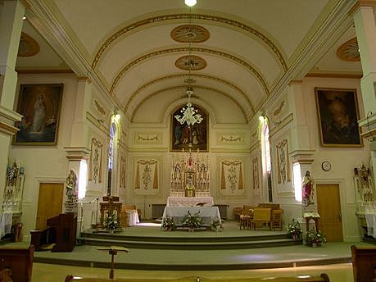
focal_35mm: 38
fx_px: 413
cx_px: 188
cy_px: 141
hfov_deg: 49.0
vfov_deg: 37.7
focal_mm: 8
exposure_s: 1/11.9
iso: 100
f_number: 2.8
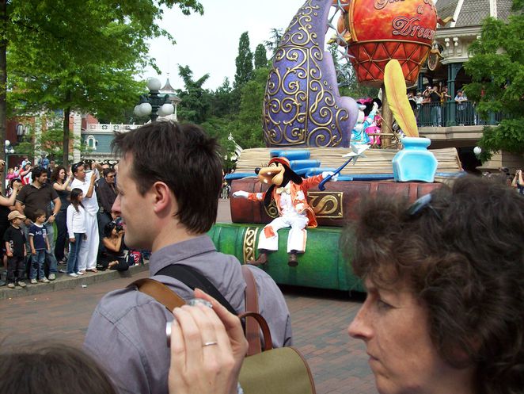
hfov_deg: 42.1
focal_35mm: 45
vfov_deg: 32.2
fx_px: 681
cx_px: 262
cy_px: 197
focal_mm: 7.6
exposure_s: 1/525
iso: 80
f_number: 3
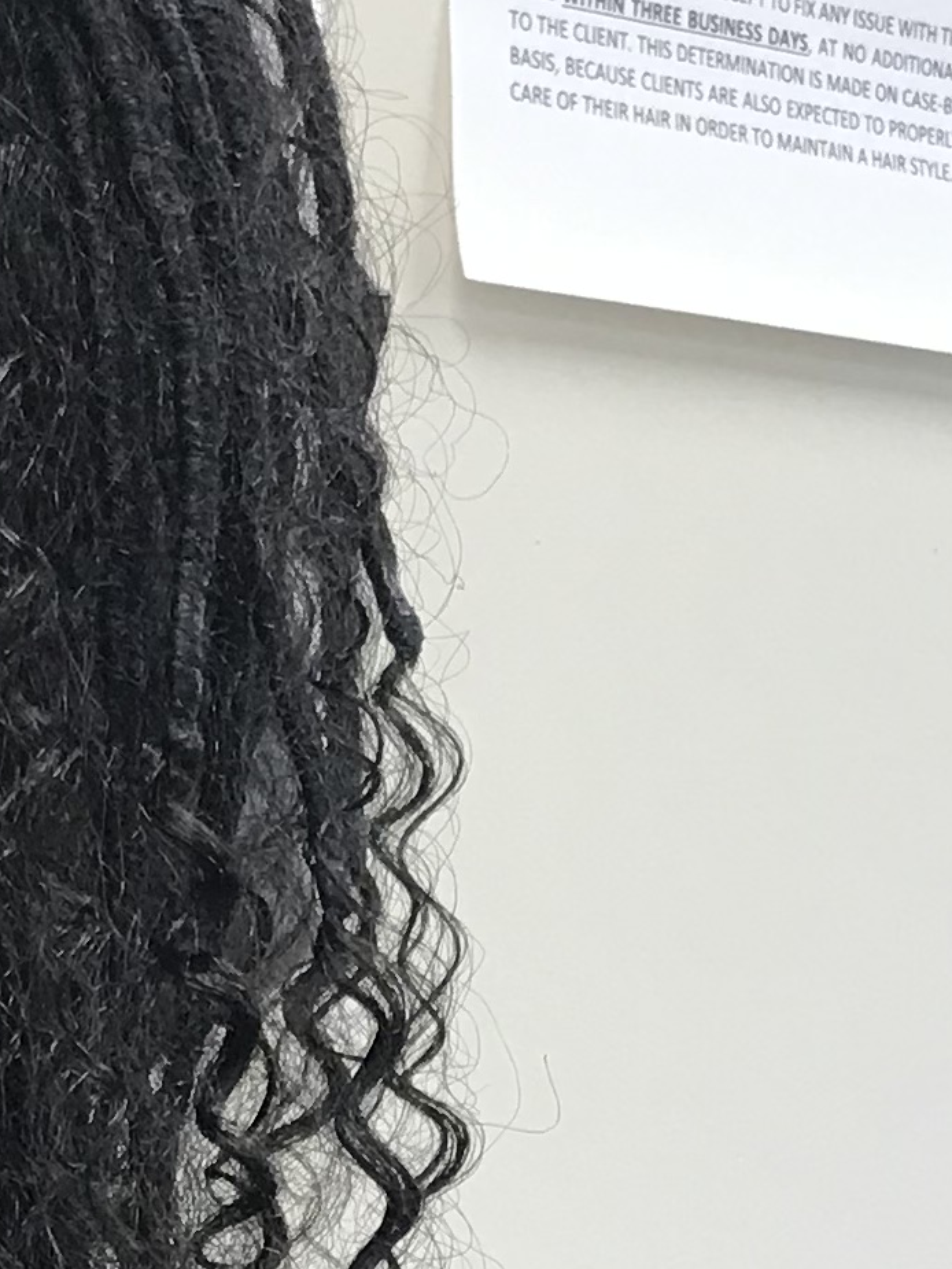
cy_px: 1679
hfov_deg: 11.9
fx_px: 4473
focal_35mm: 122
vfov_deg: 15.3
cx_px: -140
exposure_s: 1/40
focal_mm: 3.99
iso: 25
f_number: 1.8
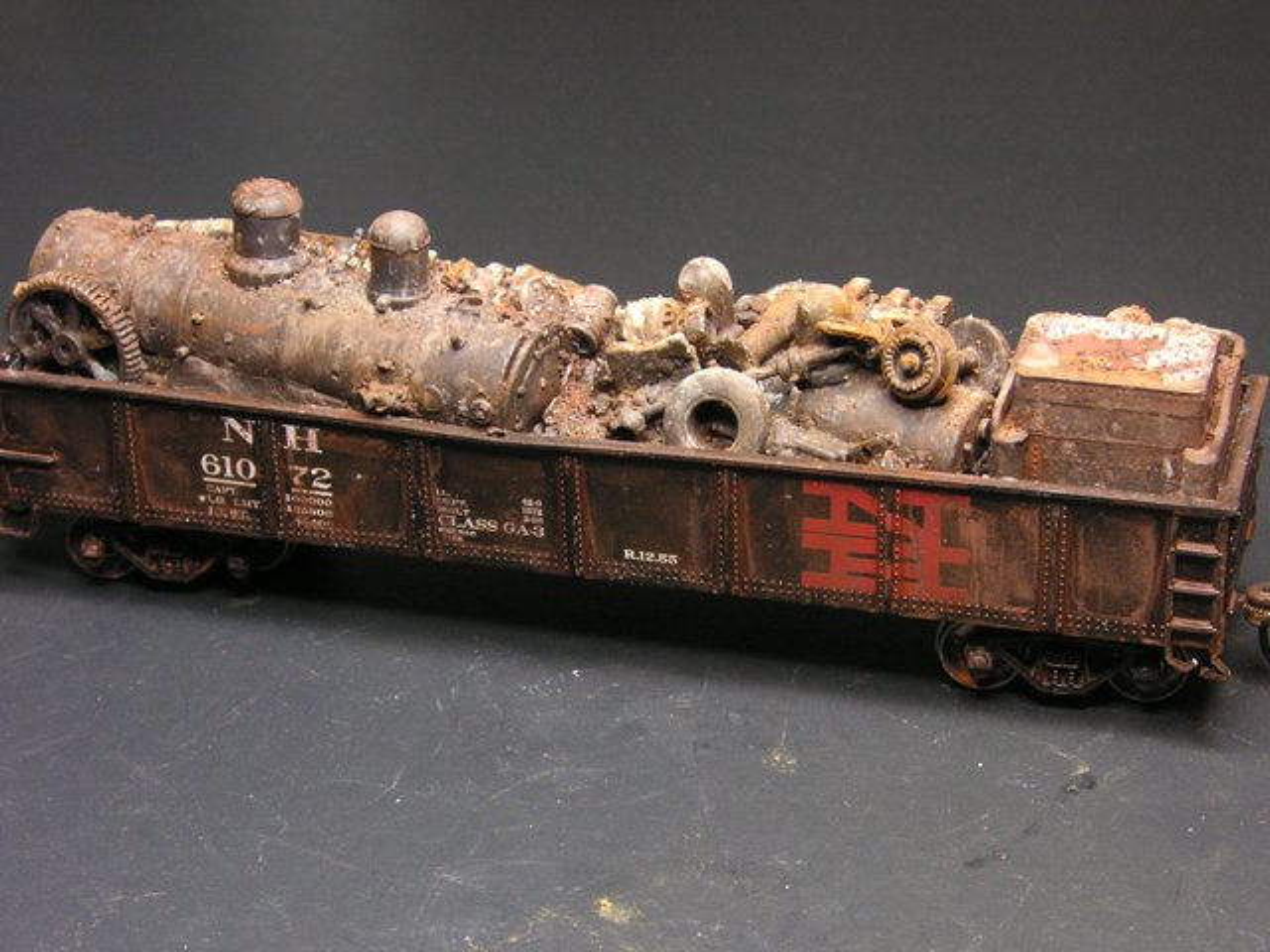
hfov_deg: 22.3
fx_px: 3229
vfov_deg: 16.8
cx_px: 635
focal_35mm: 88
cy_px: 476
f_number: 4.7
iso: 100
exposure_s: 1/4
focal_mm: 14.6
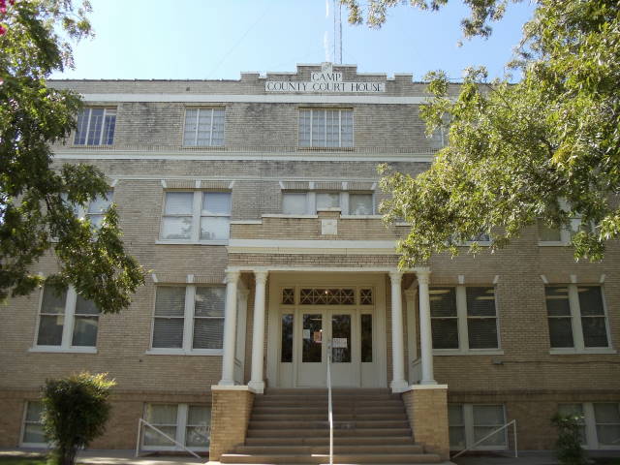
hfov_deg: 42.9
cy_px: 232
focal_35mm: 44
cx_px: 310
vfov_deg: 32.9
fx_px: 788
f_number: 3.5
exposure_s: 1/320
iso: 80
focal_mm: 6
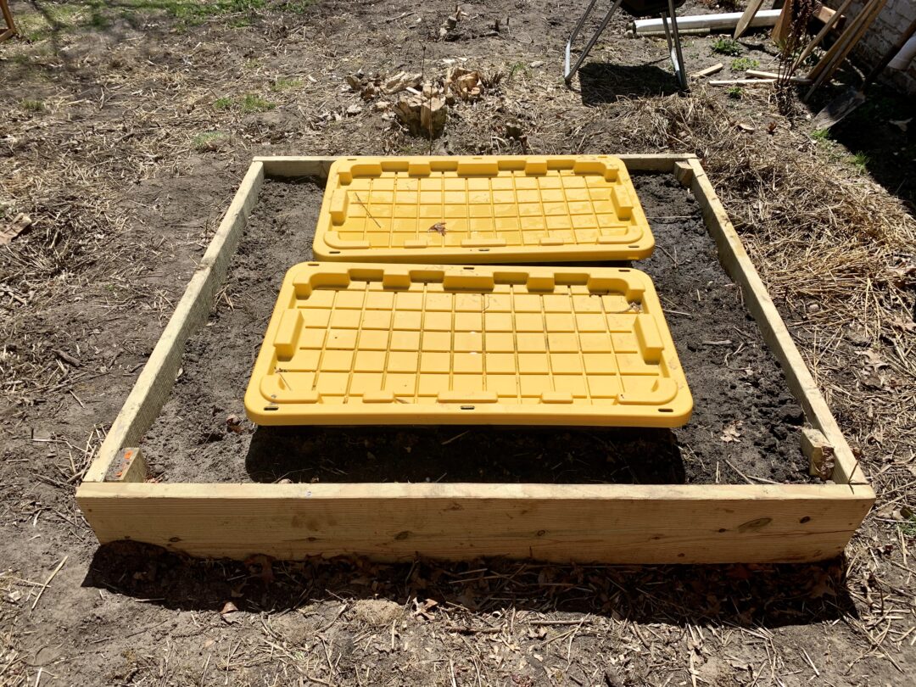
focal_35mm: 26
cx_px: 458
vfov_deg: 53.1
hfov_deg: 67.3
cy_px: 344
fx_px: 688
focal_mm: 4.25
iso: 25
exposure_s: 1/3289
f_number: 1.8
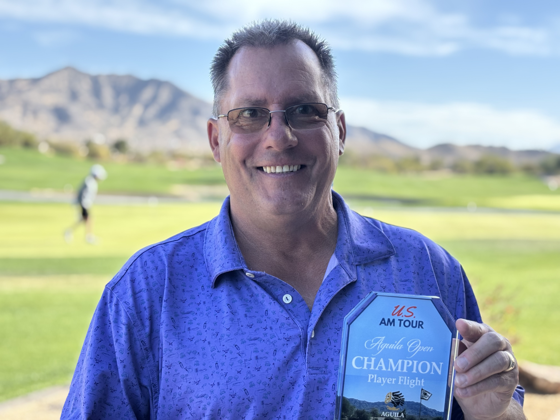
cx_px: 280
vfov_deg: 28.0
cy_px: 210
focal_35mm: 52
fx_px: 841
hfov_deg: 36.8
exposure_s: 1/736
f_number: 1.6
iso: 32
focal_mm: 5.96
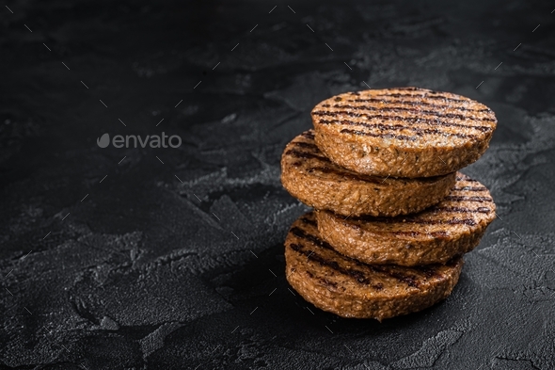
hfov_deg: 39.6
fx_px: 771
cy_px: 185
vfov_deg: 27.0
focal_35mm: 50
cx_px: 278
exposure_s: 1/125
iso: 200
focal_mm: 50
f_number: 10
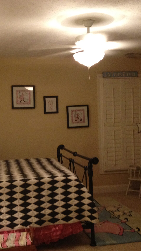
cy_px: 126
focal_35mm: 51
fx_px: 339
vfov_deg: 40.6
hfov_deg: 23.4
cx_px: 43
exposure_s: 1/20
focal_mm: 4.28
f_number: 2.4
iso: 320
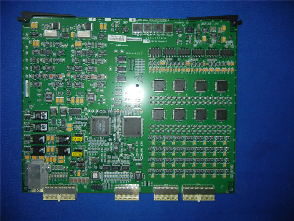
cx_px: 147
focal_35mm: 30
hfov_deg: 60.0
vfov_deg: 46.8
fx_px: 255
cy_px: 110
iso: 200
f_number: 3.5
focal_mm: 5.4
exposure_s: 1/30
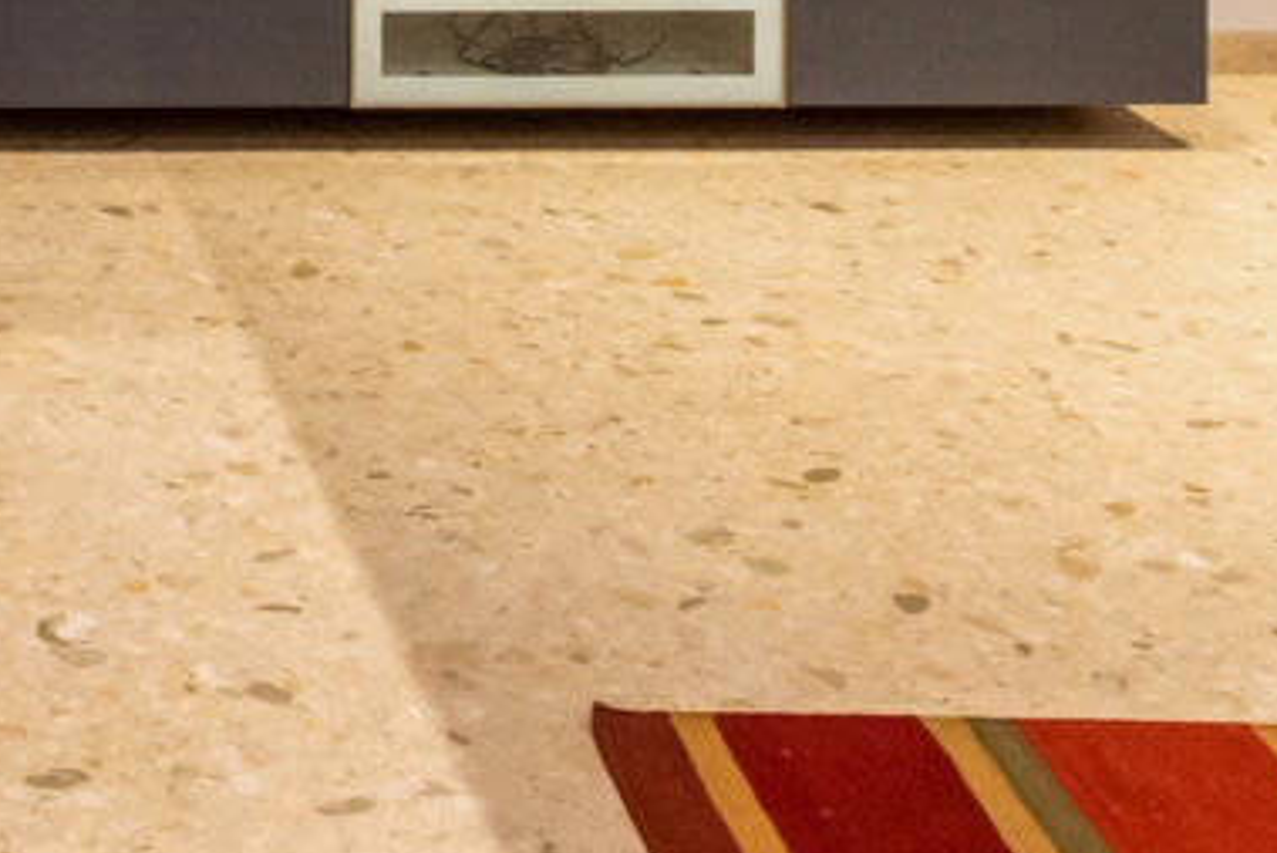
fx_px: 2874
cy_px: -784
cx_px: -189
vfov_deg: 14.4
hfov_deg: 23.3
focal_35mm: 81
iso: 160
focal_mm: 10
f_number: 8
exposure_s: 1/15
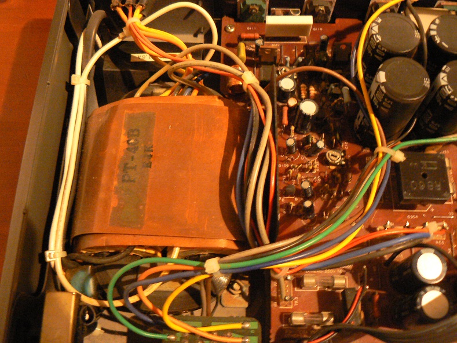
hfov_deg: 51.3
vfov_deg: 39.7
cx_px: 228
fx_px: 475
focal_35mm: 36
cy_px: 172
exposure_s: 1/5
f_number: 2.8
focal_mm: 6
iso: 400
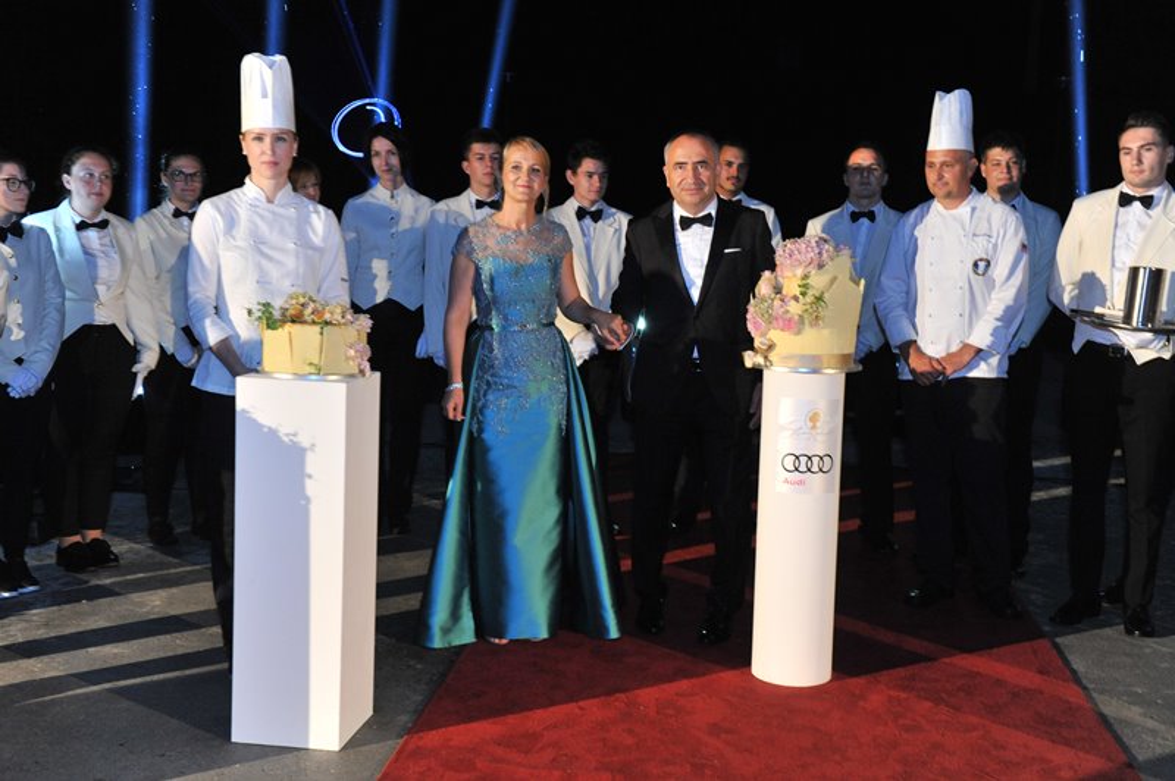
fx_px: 1468
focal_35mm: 45
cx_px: 588
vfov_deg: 29.8
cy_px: 390
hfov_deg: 43.6
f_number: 5
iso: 2500
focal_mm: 45
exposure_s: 1/60
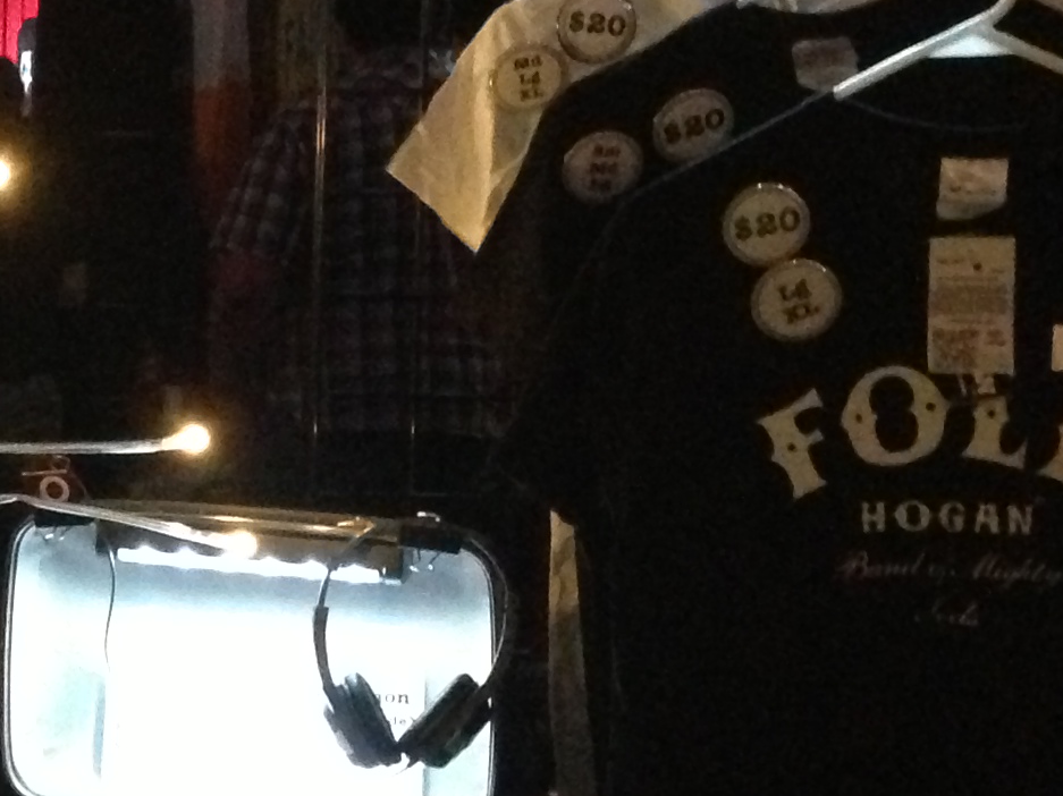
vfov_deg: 12.9
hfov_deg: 16.0
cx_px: -427
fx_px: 3530
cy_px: 494
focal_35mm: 115
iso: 800
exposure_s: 1/15
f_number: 2.4
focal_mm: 4.13
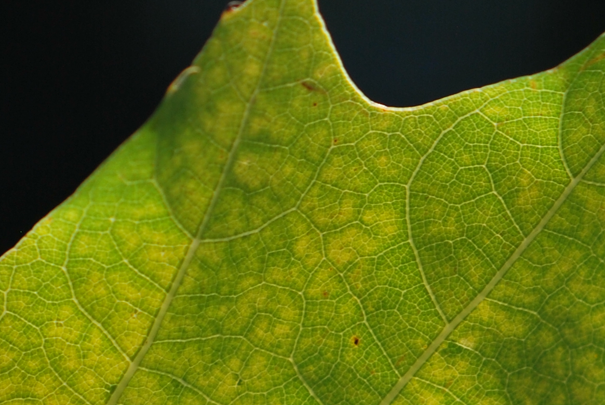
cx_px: 283
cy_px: 546
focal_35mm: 424
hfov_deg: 4.9
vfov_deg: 3.2
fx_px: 7129
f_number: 4
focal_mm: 85
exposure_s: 1/1000
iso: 100
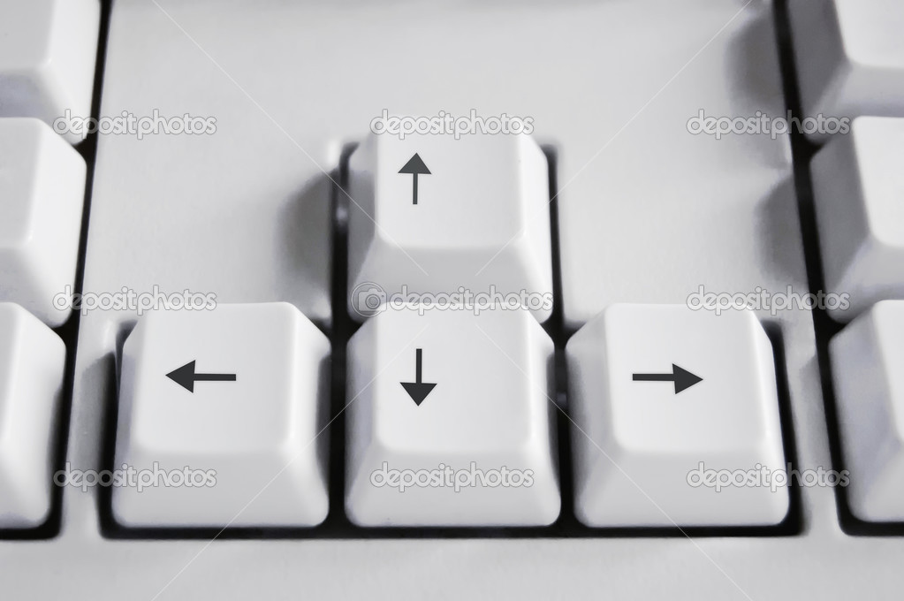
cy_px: 300
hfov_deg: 24.6
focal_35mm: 82
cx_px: 452
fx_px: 2070
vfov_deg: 16.5
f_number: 5.6
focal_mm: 55
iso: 1600
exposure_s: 1/90
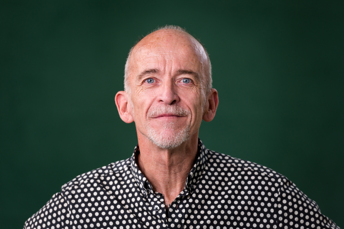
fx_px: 1911
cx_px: 172
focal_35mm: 200
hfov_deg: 10.3
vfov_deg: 6.9
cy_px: 114
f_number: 4
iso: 250
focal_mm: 200
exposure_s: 1/160
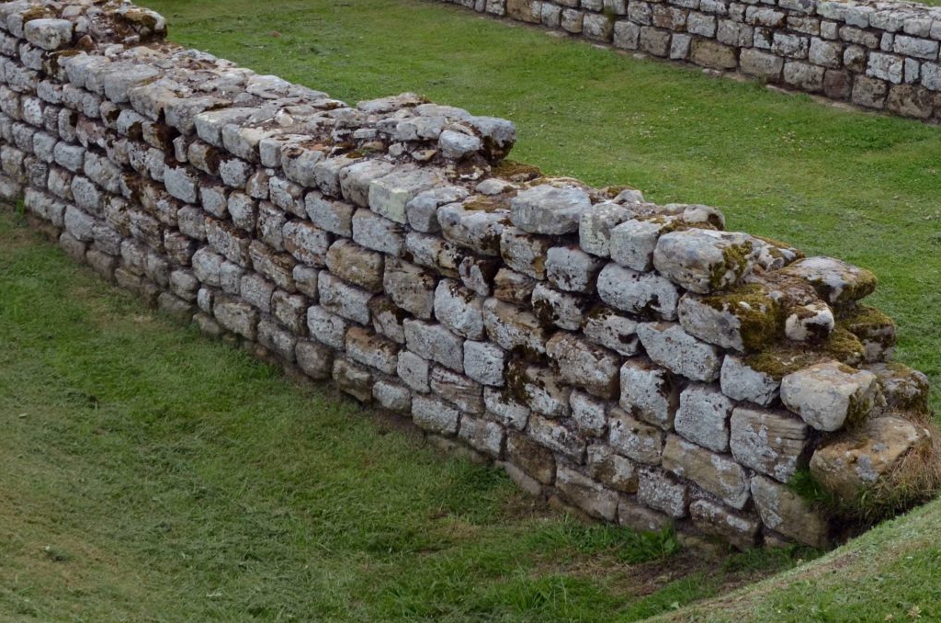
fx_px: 1643
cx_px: 693
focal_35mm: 63
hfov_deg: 31.5
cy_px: 19
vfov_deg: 20.8
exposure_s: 1/250
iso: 125
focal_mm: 21
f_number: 8
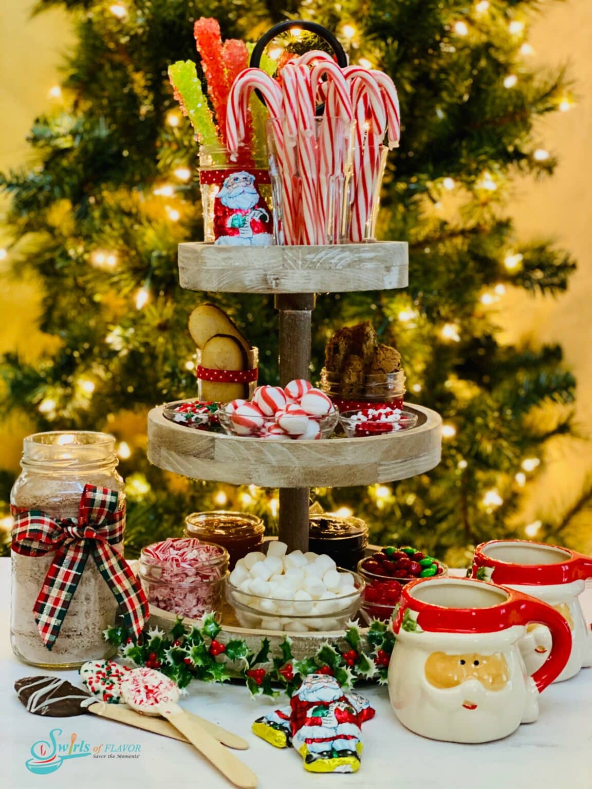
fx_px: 1186
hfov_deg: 28.0
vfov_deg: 36.8
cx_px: 296
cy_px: 394
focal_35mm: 52
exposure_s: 1/24
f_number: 2
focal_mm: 6
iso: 400
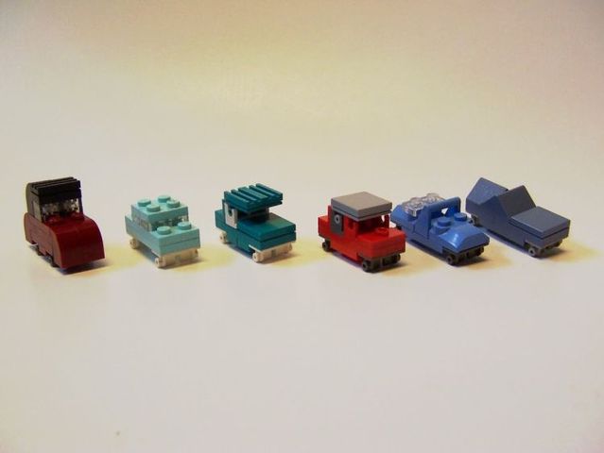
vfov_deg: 39.7
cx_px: 302
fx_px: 629
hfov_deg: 51.3
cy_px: 226
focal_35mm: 36
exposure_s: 1/60
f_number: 2.8
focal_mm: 5.6
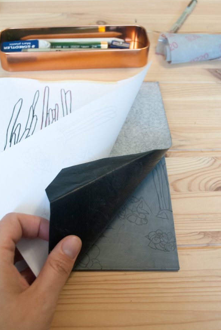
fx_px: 395
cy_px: 165
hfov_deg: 31.3
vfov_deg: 45.4
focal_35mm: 43
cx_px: 111
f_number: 5.6
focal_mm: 28
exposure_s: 1/15
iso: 800
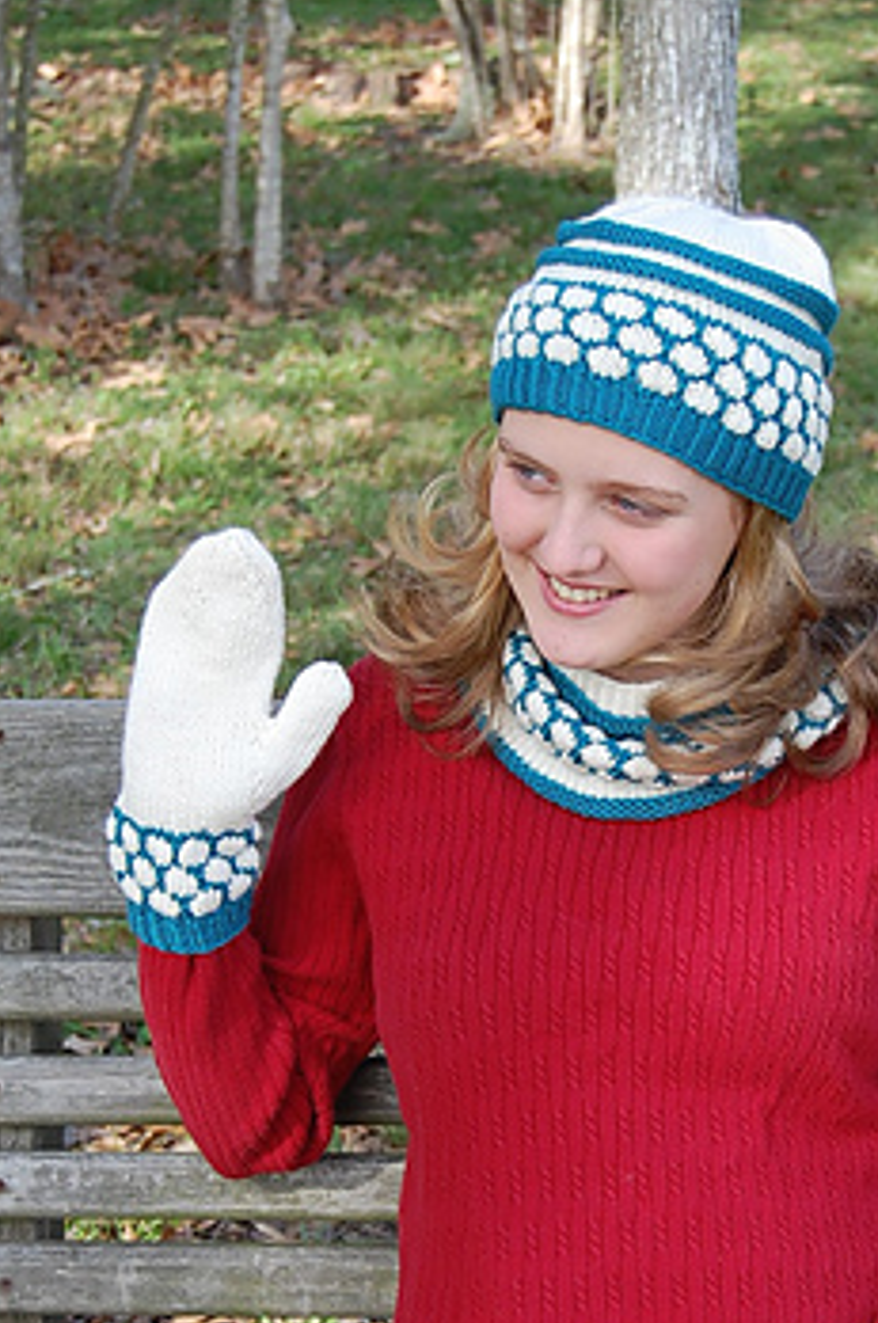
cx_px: 566
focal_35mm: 82
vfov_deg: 24.7
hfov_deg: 16.6
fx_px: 3009
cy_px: 897
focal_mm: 38
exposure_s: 1/125
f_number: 5.6
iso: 200
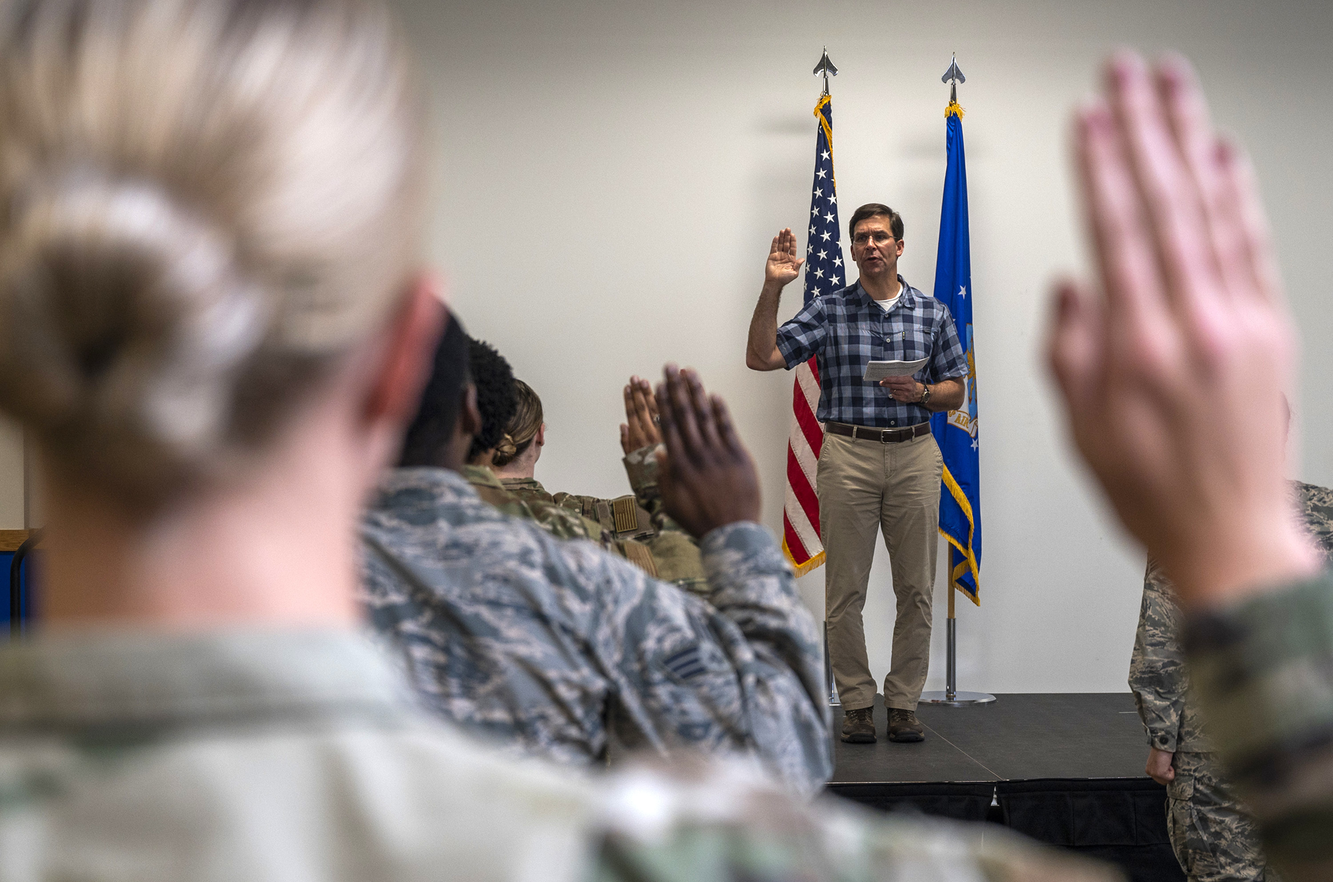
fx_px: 1995
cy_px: 441
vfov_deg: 24.9
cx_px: 666
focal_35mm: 54
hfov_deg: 36.9
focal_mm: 54
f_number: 4
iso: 1000
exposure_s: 1/80
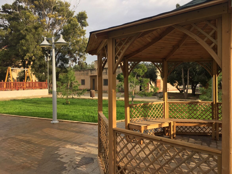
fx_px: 194
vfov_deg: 48.2
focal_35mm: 29
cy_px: 87
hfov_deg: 61.6
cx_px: 116
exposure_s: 1/452
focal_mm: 4.15
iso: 25
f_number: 2.2
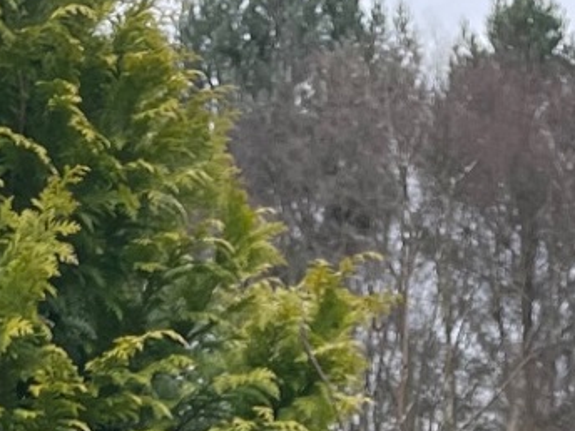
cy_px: 990
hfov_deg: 13.6
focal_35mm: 145
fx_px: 2409
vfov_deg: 9.3
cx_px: 371
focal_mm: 4.2
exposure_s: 1/658
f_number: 1.6
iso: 32
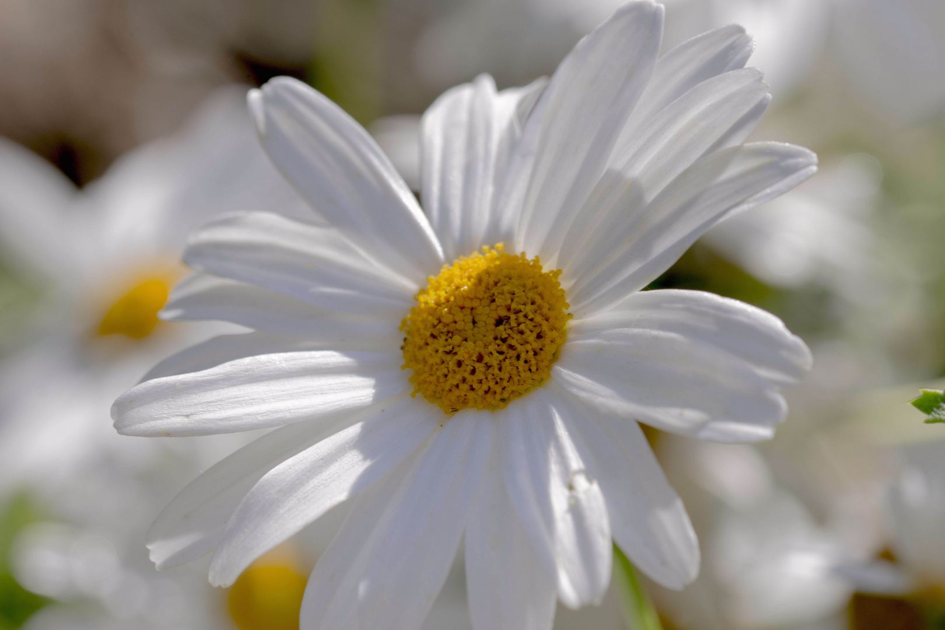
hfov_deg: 13.0
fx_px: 4134
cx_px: 472
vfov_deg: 8.7
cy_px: 315
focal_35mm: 158
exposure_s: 1/400
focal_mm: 105
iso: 250
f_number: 9
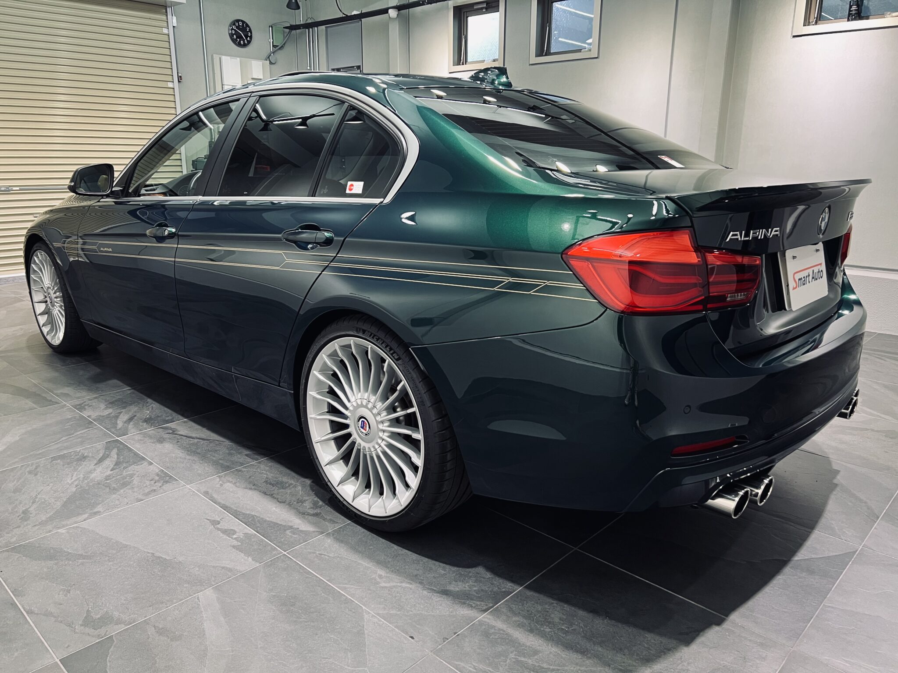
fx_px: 674
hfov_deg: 67.3
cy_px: 336
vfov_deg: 53.1
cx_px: 449
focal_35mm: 26
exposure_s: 1/59
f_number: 1.5
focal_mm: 5.7
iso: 200
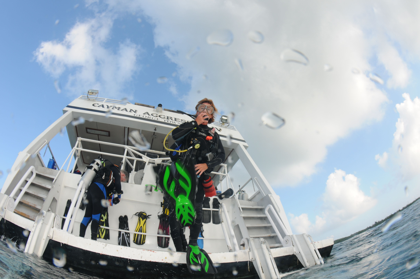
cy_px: 140
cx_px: 210
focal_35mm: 16
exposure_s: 1/125
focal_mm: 11
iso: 160
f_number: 10
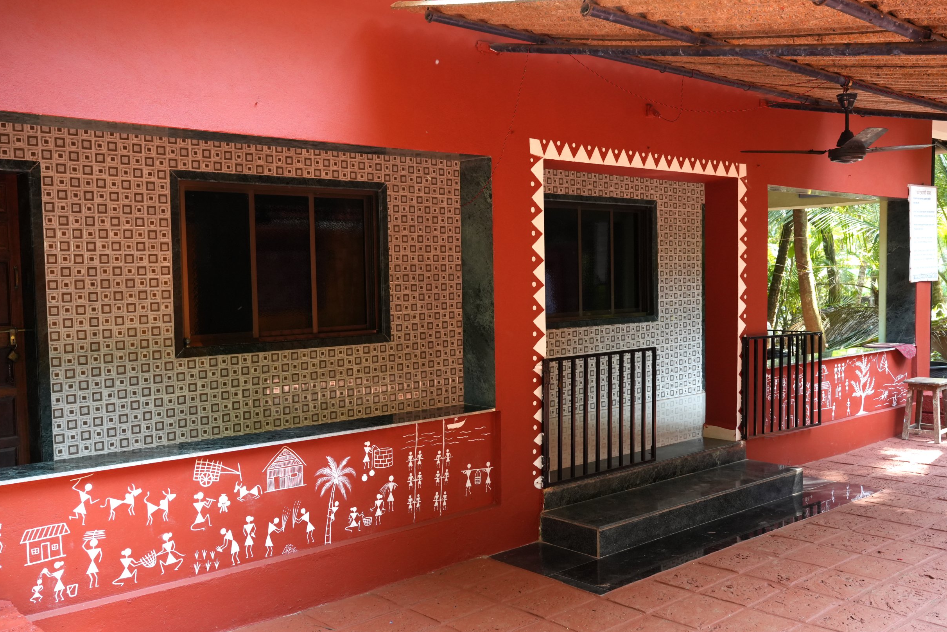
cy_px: 327
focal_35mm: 37
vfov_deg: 35.9
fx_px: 973
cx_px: 489
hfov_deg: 51.9
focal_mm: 35
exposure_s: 1/100
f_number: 7.1
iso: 1600
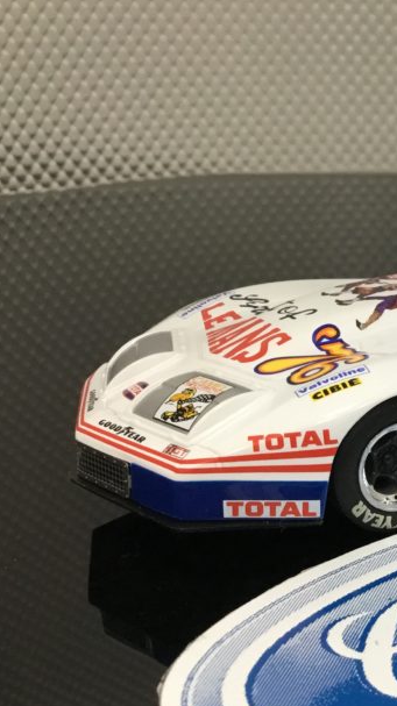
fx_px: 1068
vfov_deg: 36.4
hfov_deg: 19.3
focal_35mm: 57
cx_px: 532
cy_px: 443
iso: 100
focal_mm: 3.3
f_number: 2.4
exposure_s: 1/30
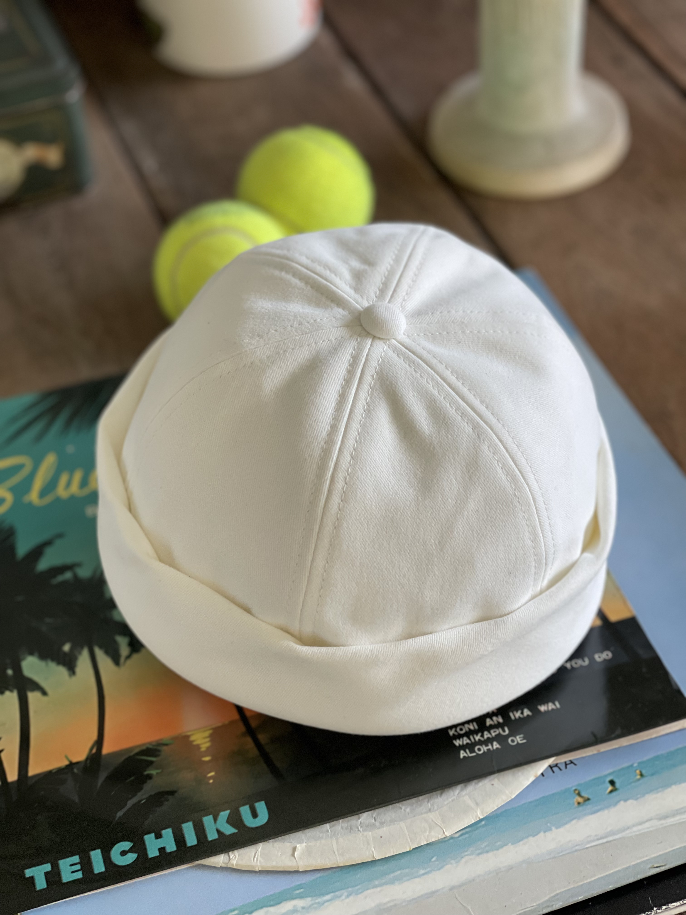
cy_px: 458
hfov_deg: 22.9
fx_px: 1691
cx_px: 343
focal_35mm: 64
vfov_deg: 30.3
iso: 125
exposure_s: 1/121
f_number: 2.2
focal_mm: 7.5
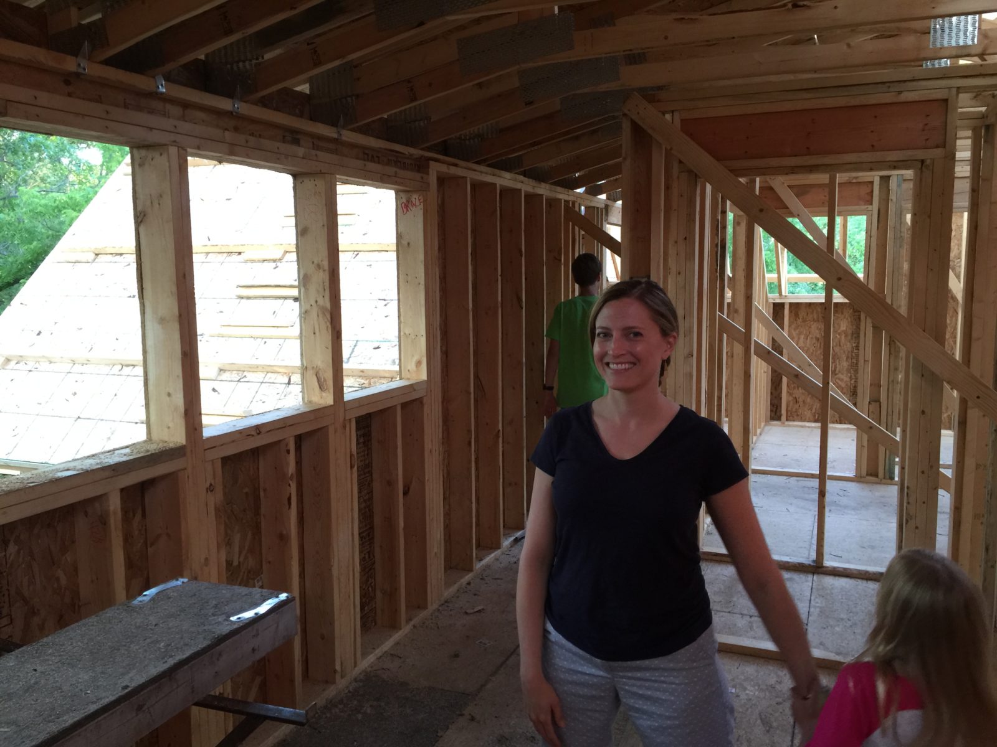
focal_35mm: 29
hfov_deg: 61.7
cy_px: 374
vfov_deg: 48.2
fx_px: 835
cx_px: 498
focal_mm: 4.15
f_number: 2.2
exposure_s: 1/15
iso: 50
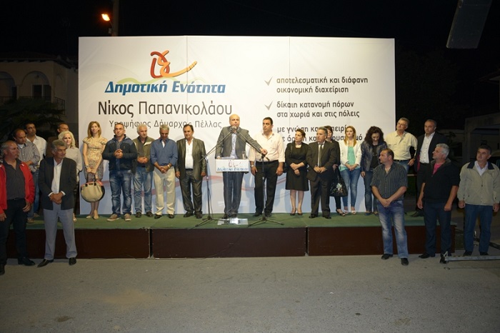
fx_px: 333
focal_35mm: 24
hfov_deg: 73.8
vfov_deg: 53.1
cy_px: 166
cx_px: 250
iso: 500
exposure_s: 1/60
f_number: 6.3
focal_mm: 24
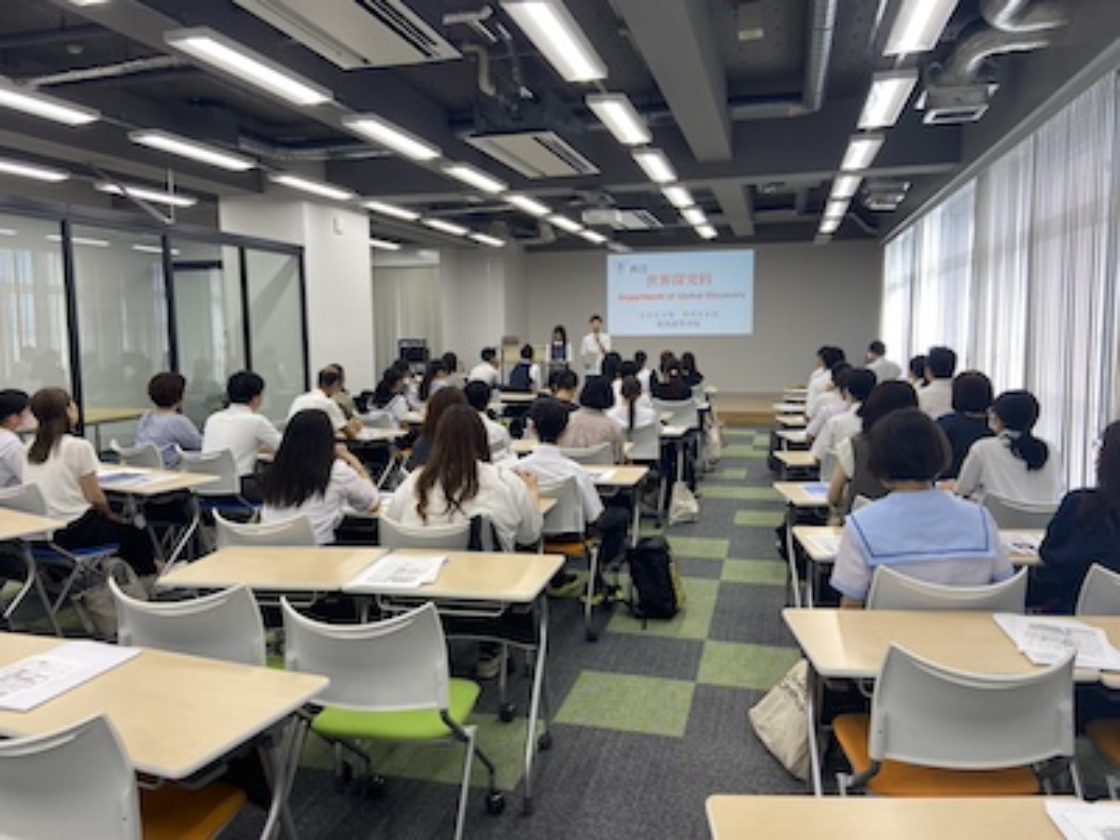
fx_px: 841
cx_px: 560
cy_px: 420
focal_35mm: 26
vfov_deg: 53.1
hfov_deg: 67.3
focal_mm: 4.25
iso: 64
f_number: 1.8
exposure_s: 1/120
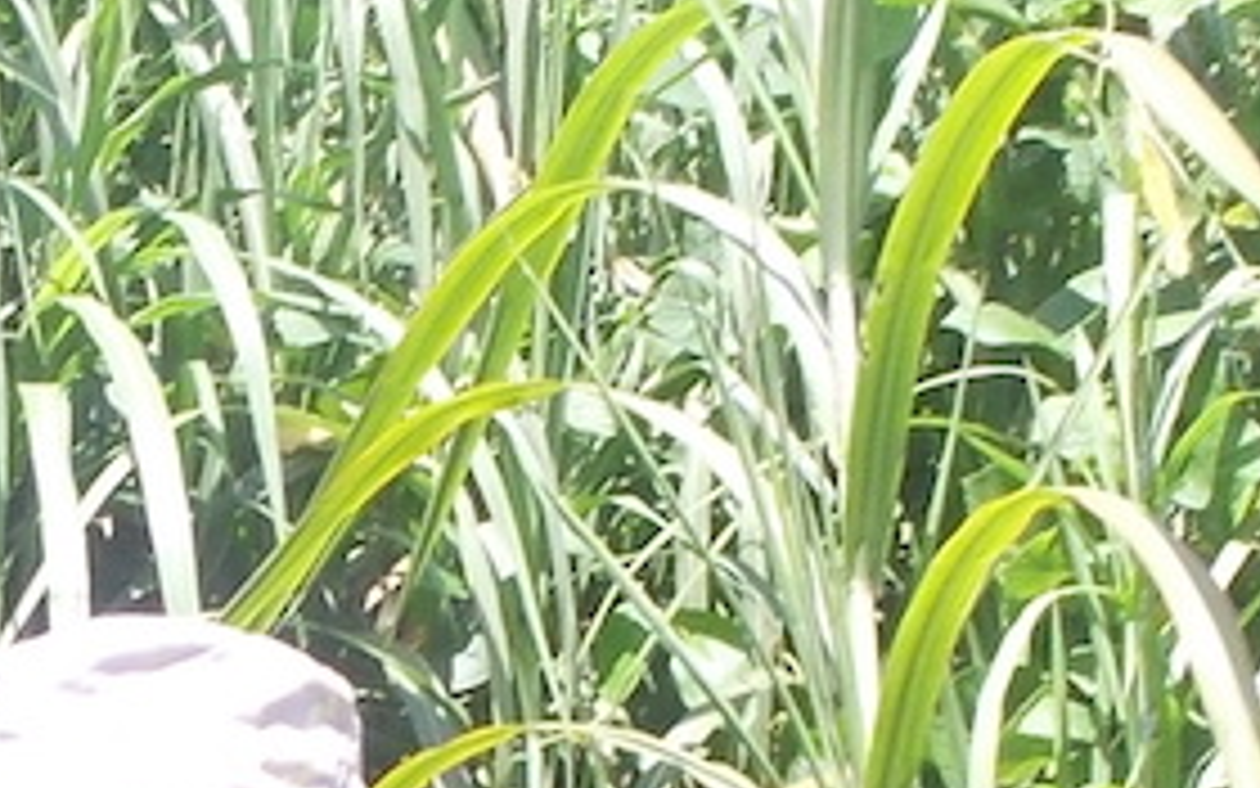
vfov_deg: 8.1
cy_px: 1265
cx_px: -207
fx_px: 5426
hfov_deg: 12.9
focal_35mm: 158
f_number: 3.3
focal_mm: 4.1
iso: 80
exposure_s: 1/200
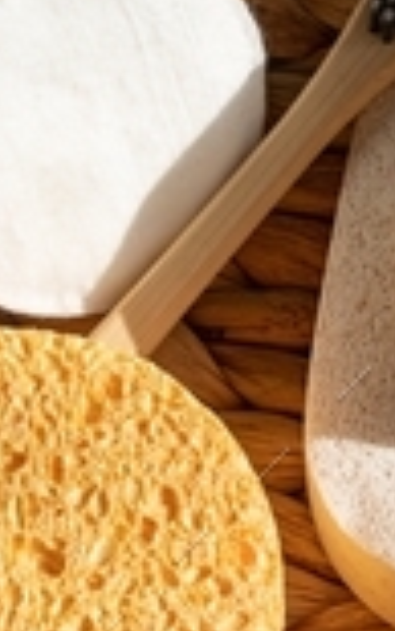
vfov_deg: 7.2
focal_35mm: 291
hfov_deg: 4.5
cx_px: -33
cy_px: 328
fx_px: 5008
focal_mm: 50
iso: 100
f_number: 5.6
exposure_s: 1/500
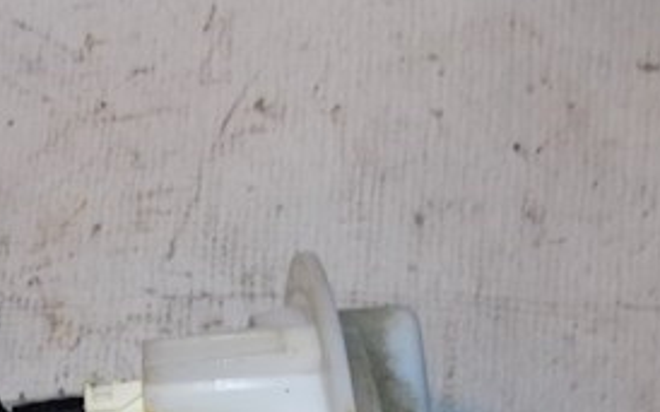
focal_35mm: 57
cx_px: 0
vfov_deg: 20.7
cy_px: 532
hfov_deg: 32.8
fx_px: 1025
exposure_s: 1/30
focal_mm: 4
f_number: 3.1
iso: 200
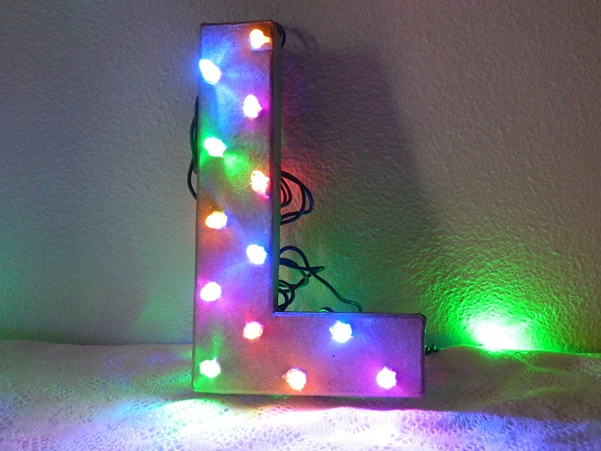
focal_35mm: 47
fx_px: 816
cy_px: 226
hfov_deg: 40.4
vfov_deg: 30.9
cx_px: 300
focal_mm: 8.4
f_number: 3.6
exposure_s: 1/13
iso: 640
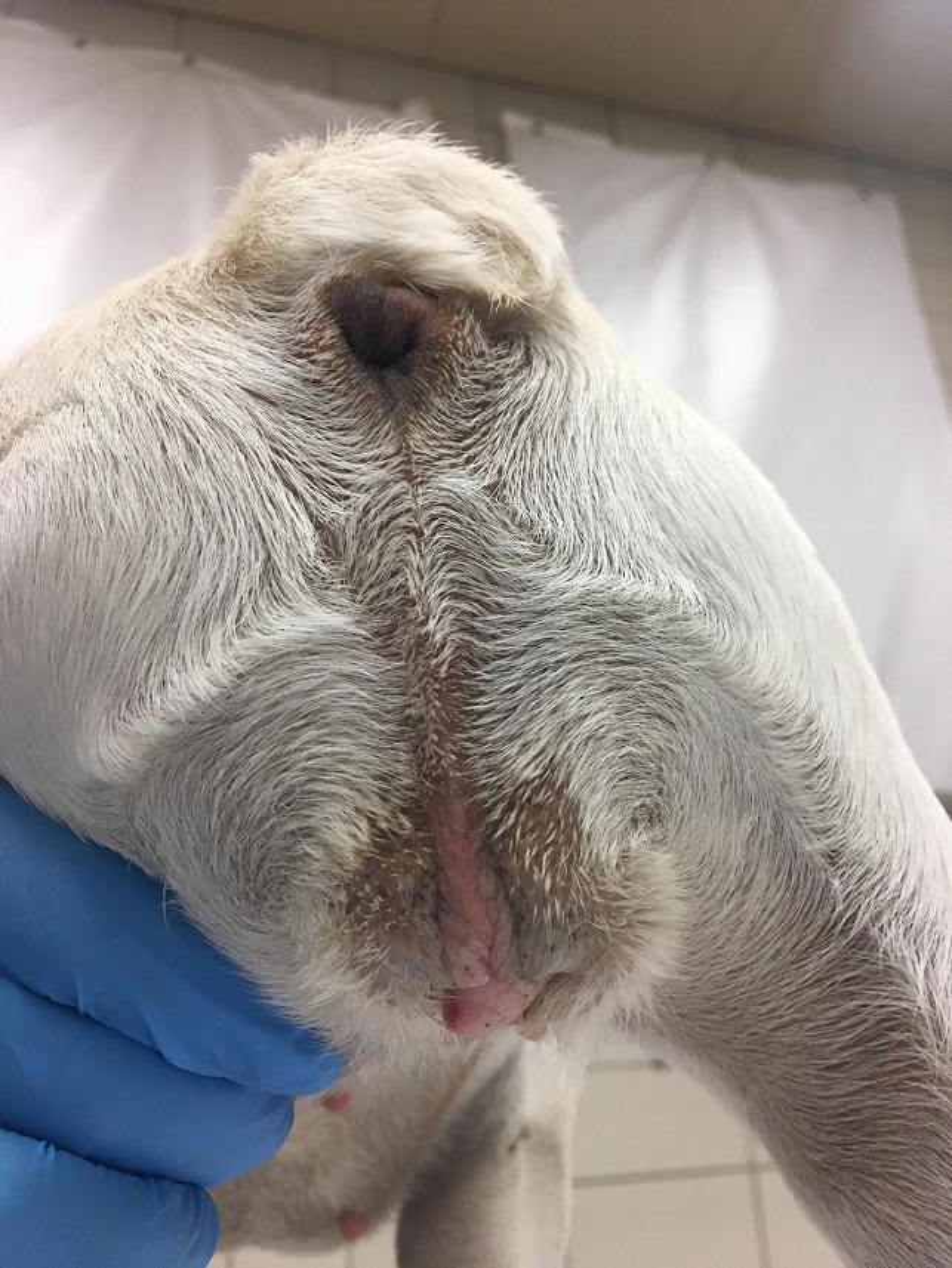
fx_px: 1063
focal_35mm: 29
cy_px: 634
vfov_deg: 61.7
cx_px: 476
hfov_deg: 48.2
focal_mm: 4.15
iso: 25
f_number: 2.2
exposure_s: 1/40
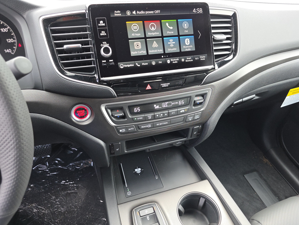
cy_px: 117
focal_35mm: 24
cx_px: 154
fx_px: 207
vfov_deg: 56.8
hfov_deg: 71.6
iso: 200
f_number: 1.7
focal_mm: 6.3
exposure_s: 1/180
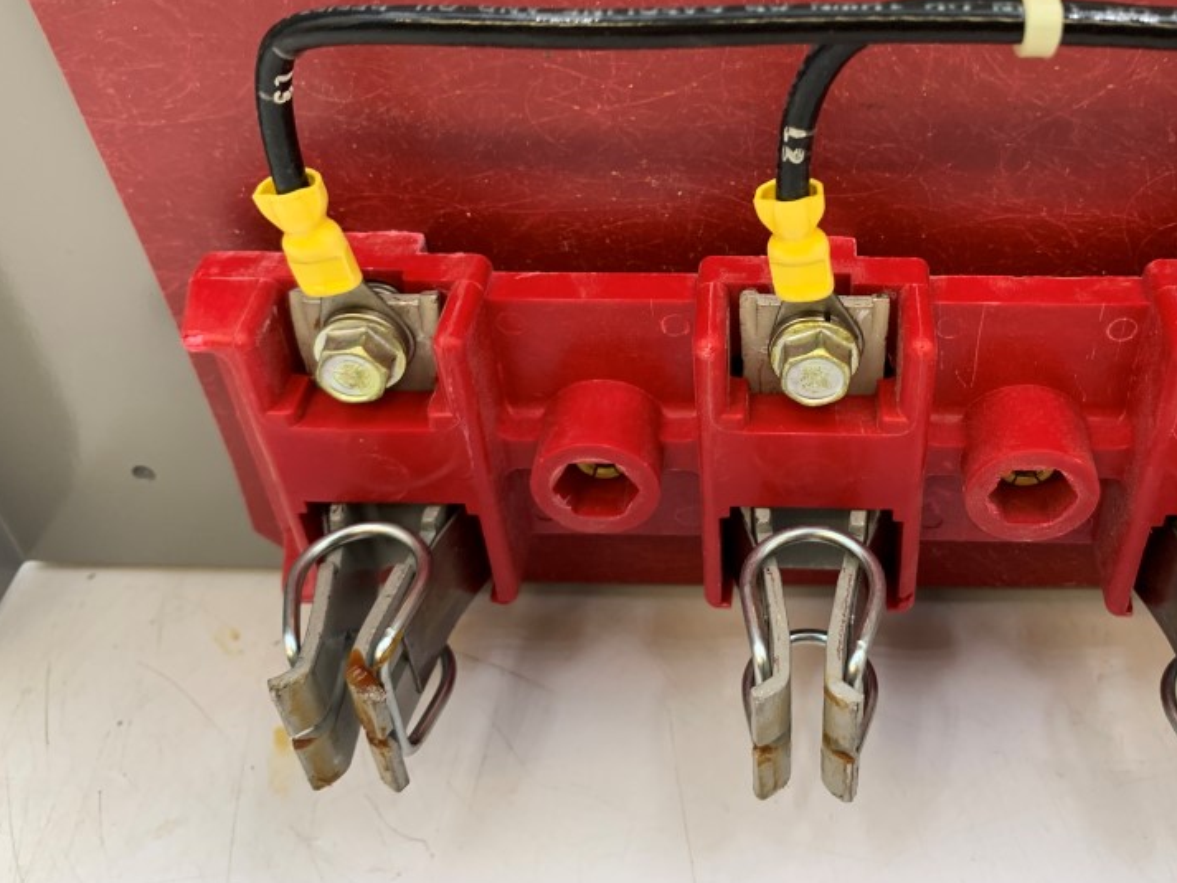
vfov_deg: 40.4
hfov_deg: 51.9
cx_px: 756
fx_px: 1190
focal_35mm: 35
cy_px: 322
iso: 100
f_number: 1.8
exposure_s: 1/60
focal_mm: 4.25
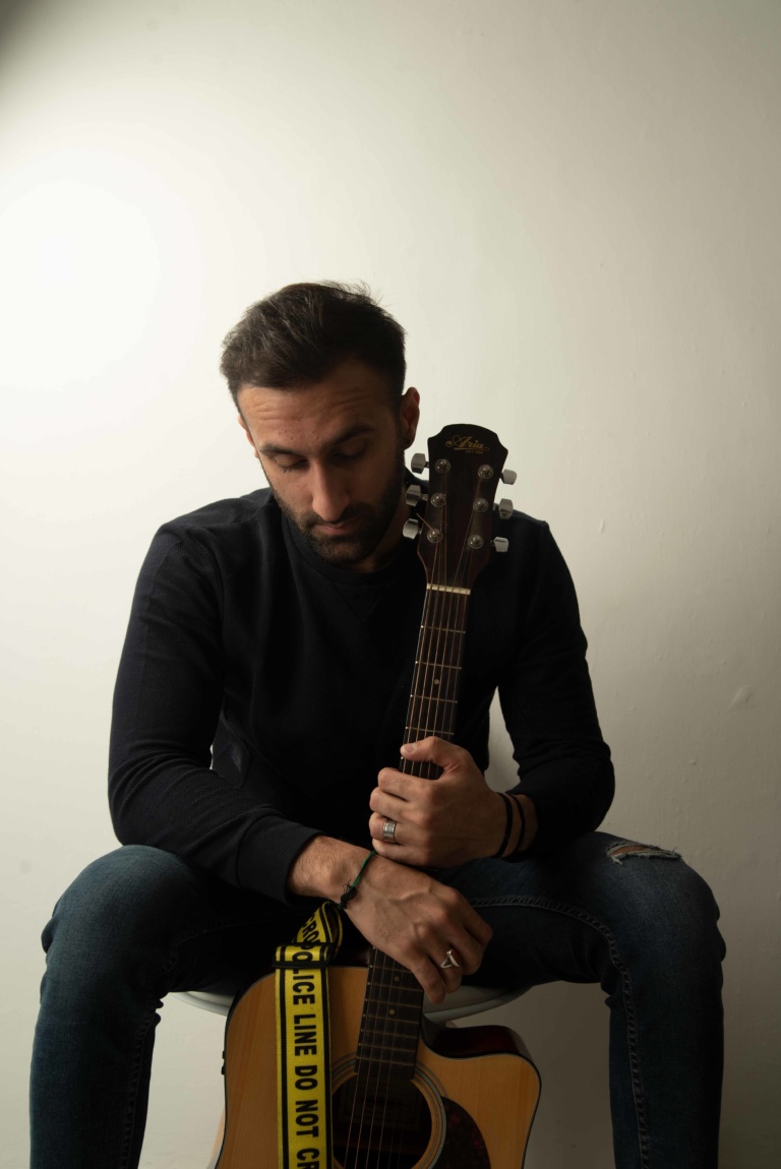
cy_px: 584
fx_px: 1300
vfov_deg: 48.4
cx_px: 390
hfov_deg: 33.4
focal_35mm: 40
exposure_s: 1/160
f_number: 7.1
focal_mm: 40
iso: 125
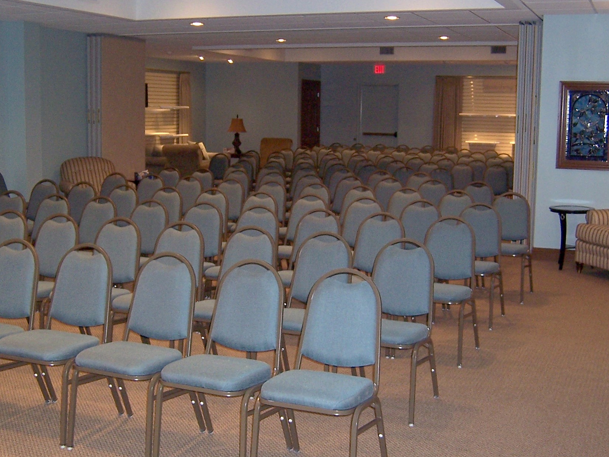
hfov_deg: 41.2
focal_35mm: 46
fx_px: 809
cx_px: 283
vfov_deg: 31.5
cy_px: 217
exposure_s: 1/60
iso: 140
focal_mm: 5.5
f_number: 2.8
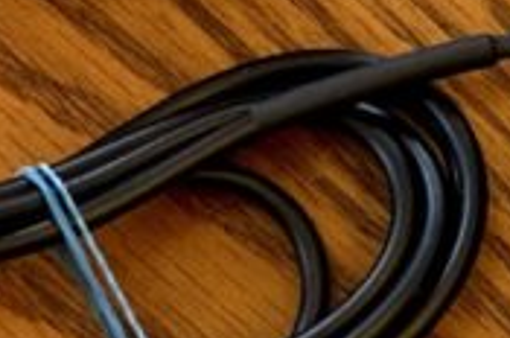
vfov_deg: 4.3
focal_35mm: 317
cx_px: 924
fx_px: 4483
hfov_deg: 6.4
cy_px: 306
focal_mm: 6
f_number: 2
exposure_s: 1/60
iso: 200
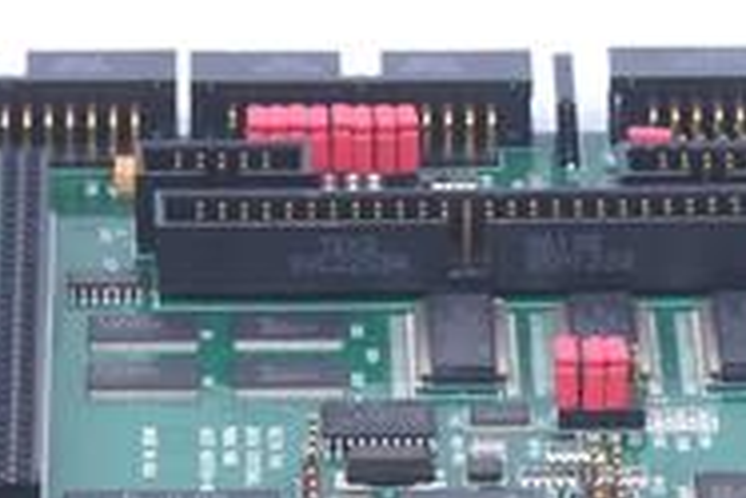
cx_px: 144
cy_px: 454
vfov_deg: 6.2
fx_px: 4583
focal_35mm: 221
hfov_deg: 9.3
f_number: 14
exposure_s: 1/250
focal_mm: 46
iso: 200
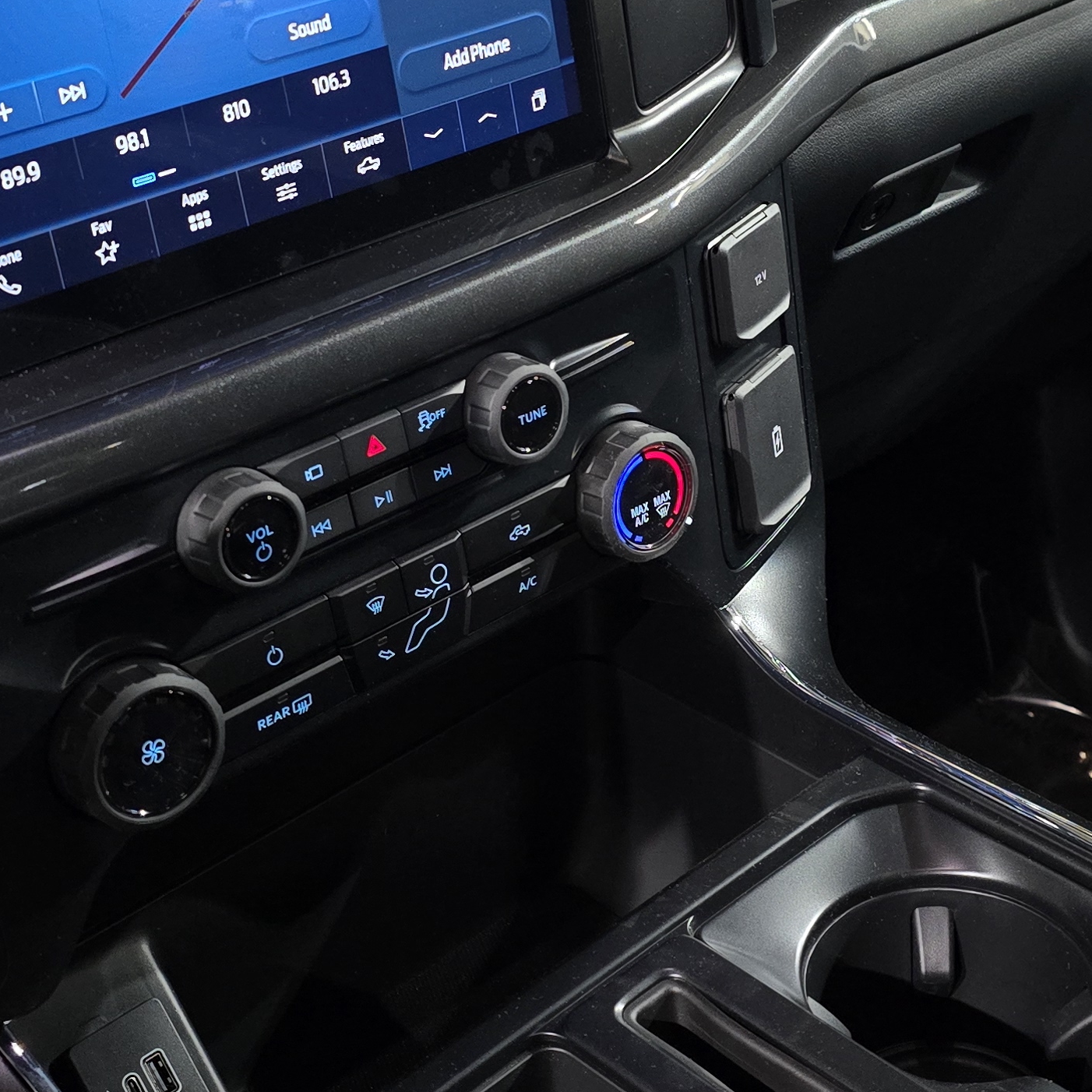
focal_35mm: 58
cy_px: 389
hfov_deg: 29.5
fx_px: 2070
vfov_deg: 29.4
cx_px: 659
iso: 250
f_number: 1.7
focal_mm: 6.3
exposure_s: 1/31
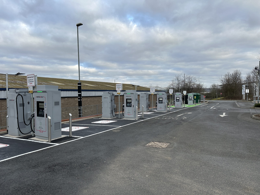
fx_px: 180
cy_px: 98
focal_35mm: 24
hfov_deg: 71.6
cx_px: 130
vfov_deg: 56.8
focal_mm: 6.86
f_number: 1.78
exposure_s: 1/634
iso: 80
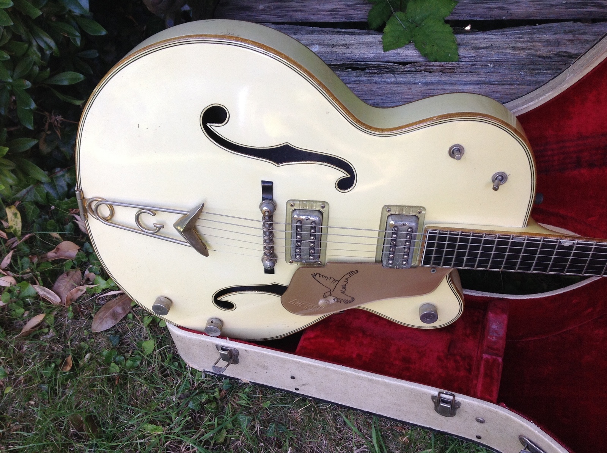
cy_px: 226
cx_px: 304
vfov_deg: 40.6
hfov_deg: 52.7
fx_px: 613
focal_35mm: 35
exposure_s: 1/120
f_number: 2.4
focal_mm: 4.28
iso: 64
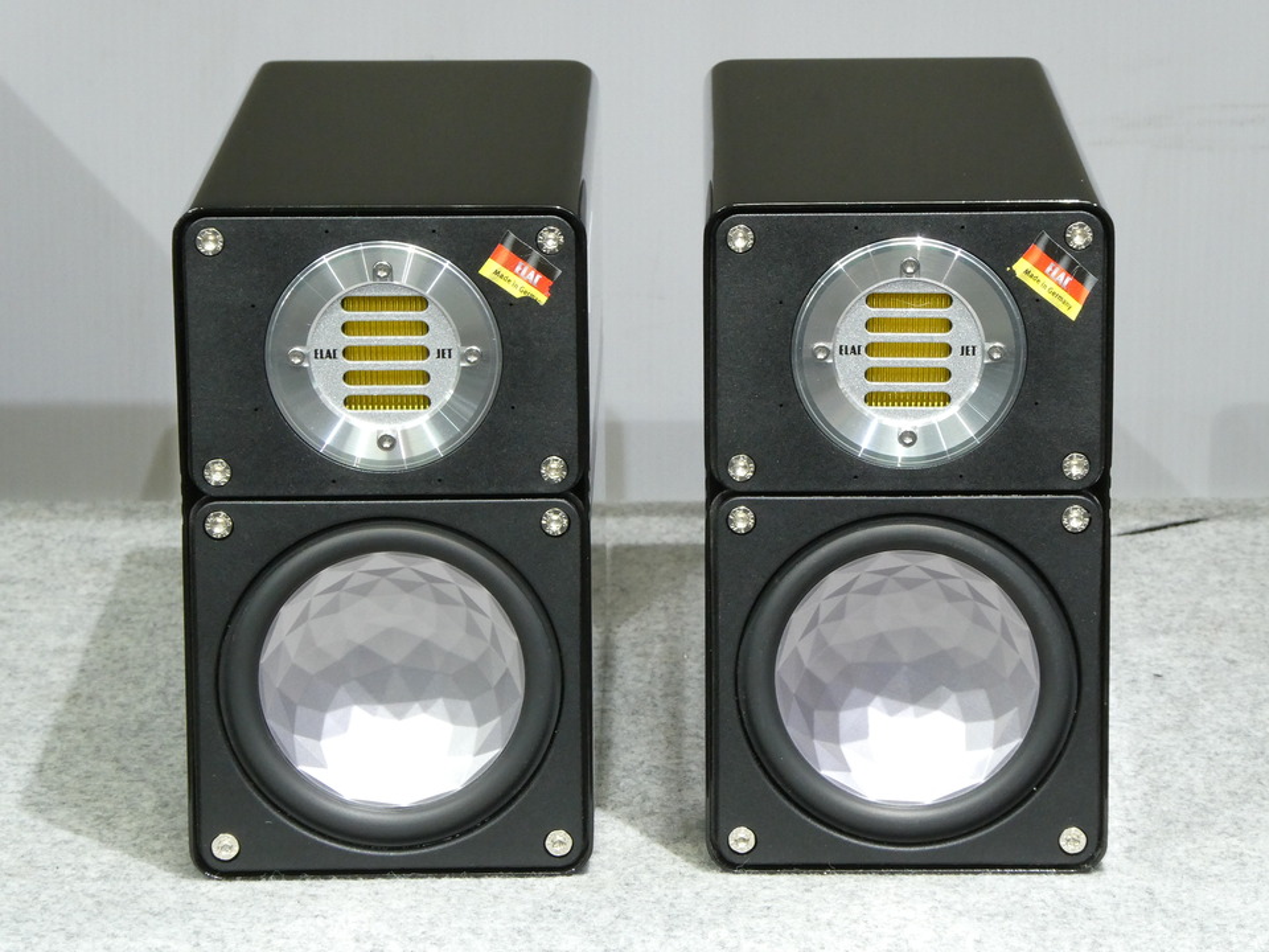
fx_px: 4949
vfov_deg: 11.0
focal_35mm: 135
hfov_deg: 14.6
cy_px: 476
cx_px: 634
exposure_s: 1/6
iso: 400
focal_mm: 24.2
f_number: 5.6
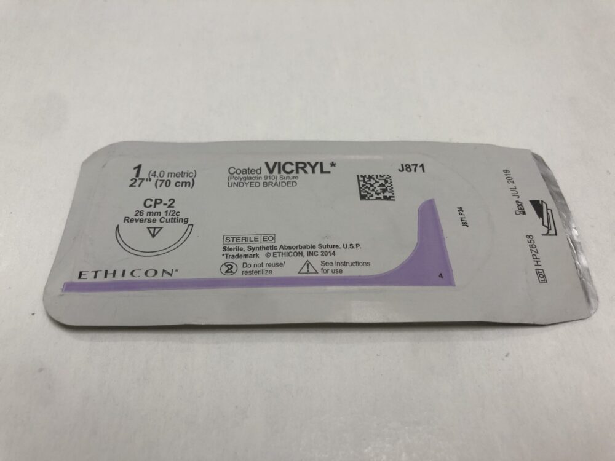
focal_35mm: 28
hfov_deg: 63.4
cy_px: 230
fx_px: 497
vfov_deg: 49.7
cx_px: 308
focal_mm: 3.99
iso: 40
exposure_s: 1/30
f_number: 1.8
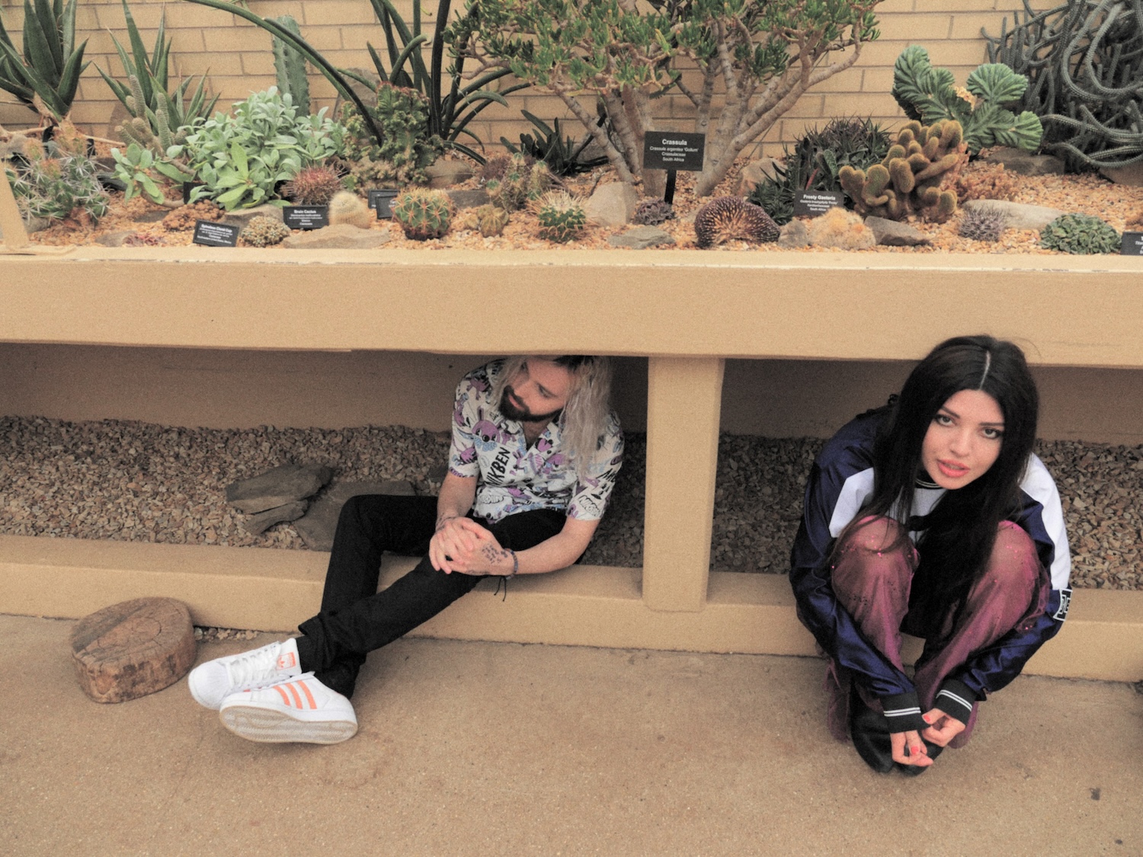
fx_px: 792
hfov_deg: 71.6
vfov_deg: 56.8
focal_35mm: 24
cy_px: 428
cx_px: 572
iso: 800
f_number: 3.5
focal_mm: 12
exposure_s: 1/400
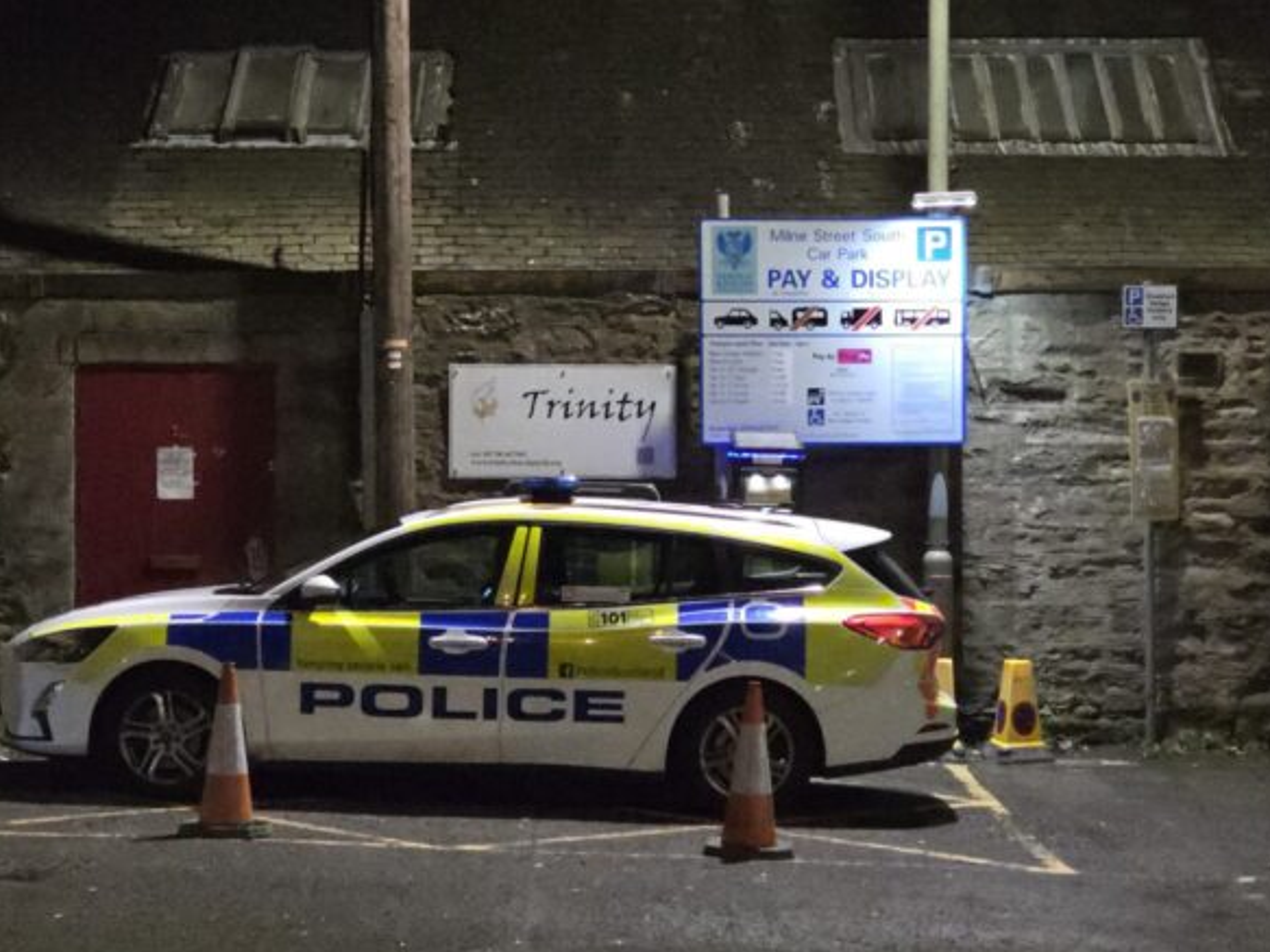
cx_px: 499
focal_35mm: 89
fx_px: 3265
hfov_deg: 22.0
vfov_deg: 16.6
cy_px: 492
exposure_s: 1/33.3
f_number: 2.4
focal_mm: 7.9
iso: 2000
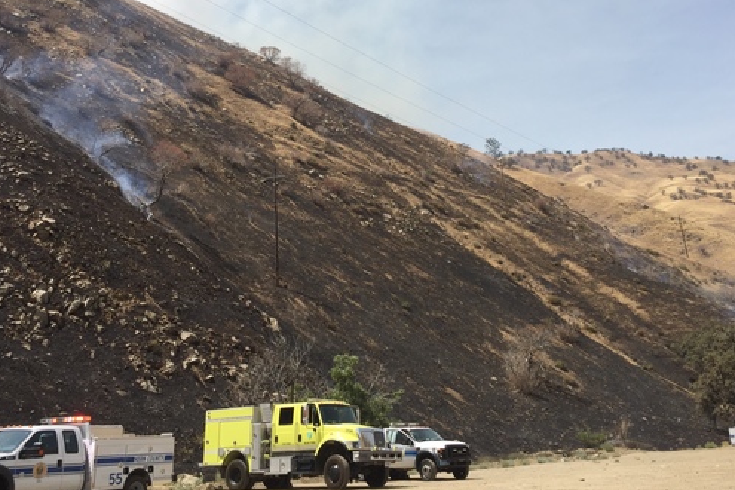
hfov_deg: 49.6
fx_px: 796
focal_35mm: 39
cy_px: 143
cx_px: 367
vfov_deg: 33.7
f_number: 2.2
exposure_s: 1/2198
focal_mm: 4.15
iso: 32
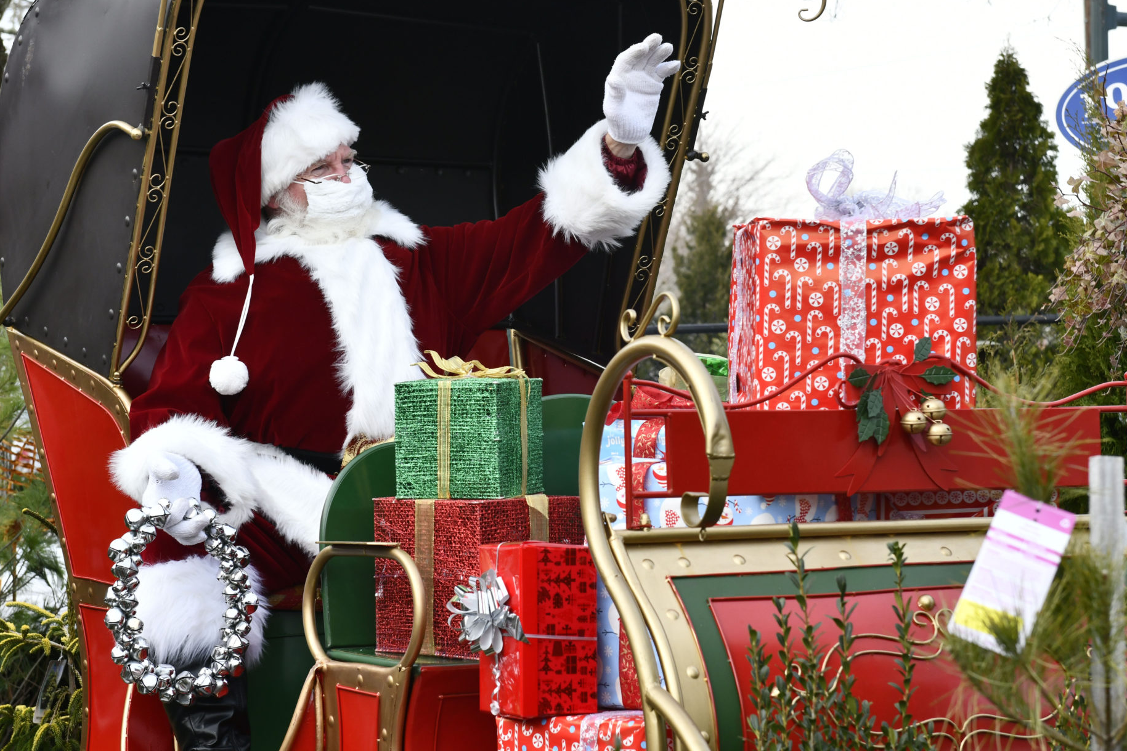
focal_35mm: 98
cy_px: 355
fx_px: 3067
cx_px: 596
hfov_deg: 20.8
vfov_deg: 14.0
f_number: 8
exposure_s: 1/250
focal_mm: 70
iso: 640
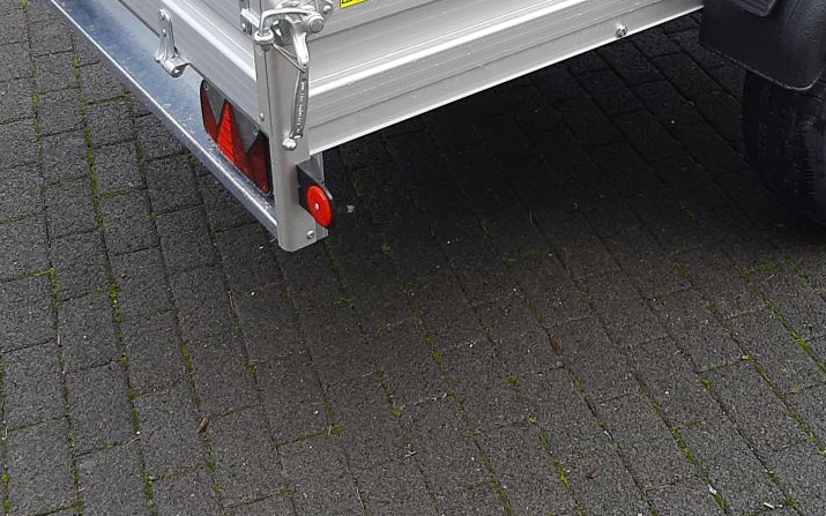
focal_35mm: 60
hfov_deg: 33.8
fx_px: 1351
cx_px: 535
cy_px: -66
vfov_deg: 20.5
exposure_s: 1/258
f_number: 1.7
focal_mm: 3.93
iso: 40
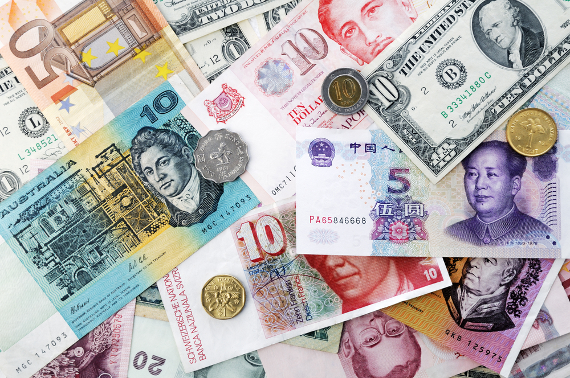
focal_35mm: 52
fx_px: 830
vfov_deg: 25.7
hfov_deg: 37.9
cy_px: 189
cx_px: 285
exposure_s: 1/125
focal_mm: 35
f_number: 11
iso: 200
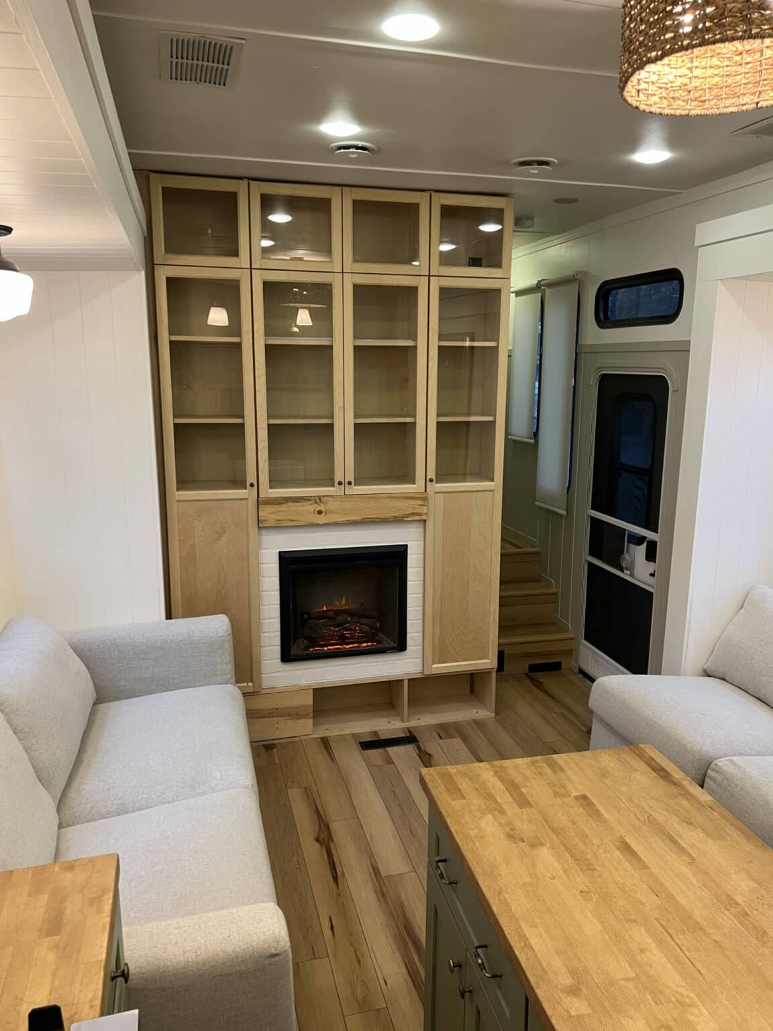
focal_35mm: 26
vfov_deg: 67.3
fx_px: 774
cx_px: 386
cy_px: 516
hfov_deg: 53.1
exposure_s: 1/79
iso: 125
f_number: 1.5
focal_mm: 5.7
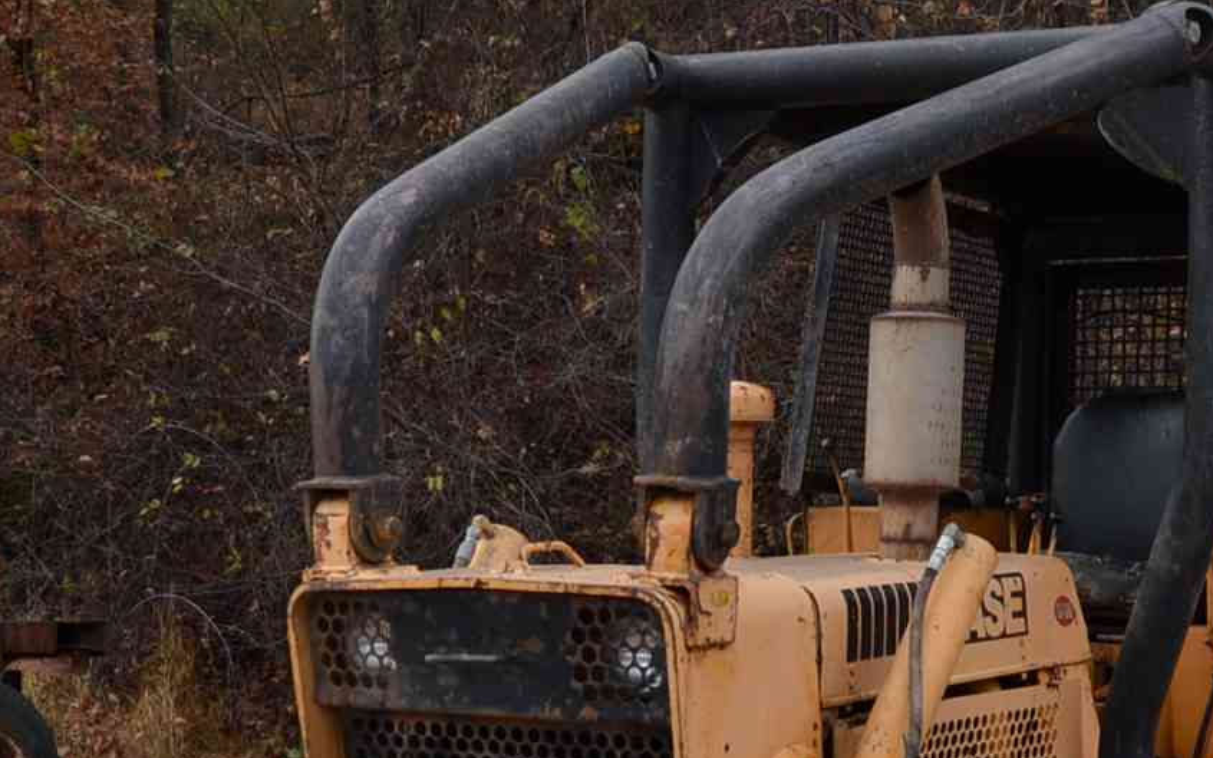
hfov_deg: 27.5
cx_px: 655
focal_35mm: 75
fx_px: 2479
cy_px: 846
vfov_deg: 16.8
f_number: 6.3
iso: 100
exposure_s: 1/160
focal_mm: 18
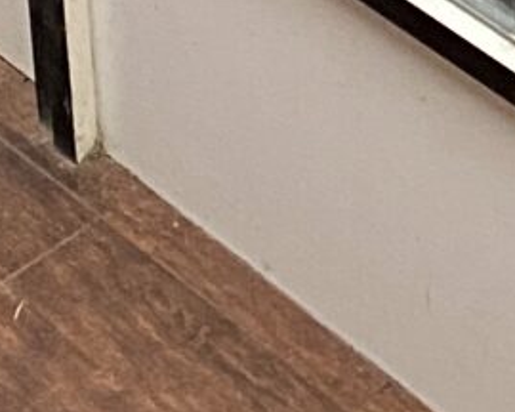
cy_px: -1656
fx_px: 3673
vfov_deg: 5.1
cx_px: 719
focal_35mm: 241
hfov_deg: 7.9
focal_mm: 4.25
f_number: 1.8
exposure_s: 1/60
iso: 200
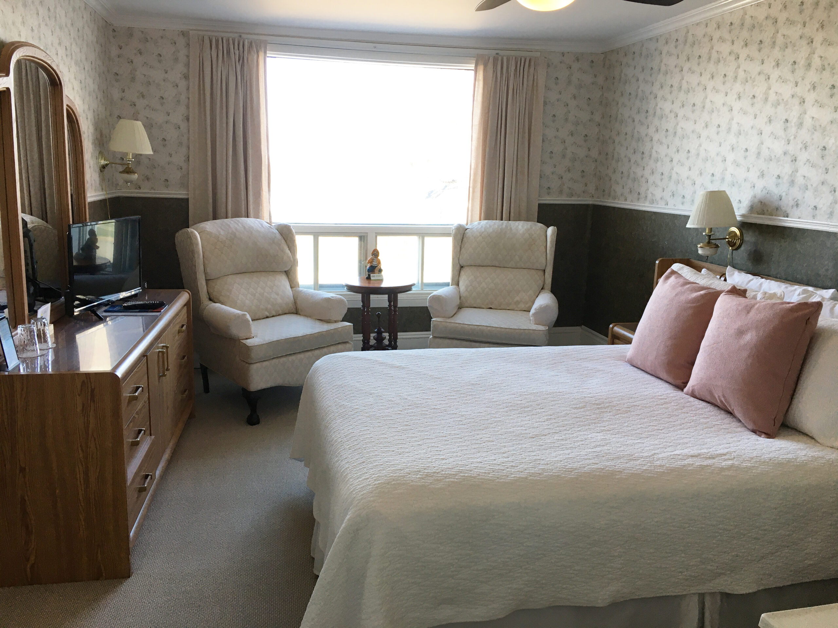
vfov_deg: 48.2
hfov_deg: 61.7
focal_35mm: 29
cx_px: 419
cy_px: 314
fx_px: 702
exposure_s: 1/40
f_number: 2.2
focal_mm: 4.15
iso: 25
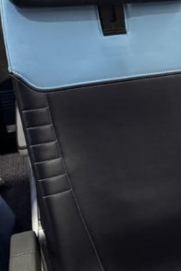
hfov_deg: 19.1
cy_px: 151
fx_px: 475
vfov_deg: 31.8
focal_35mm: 63
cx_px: 267
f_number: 1.78
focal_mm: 6.76
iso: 1000
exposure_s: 1/40
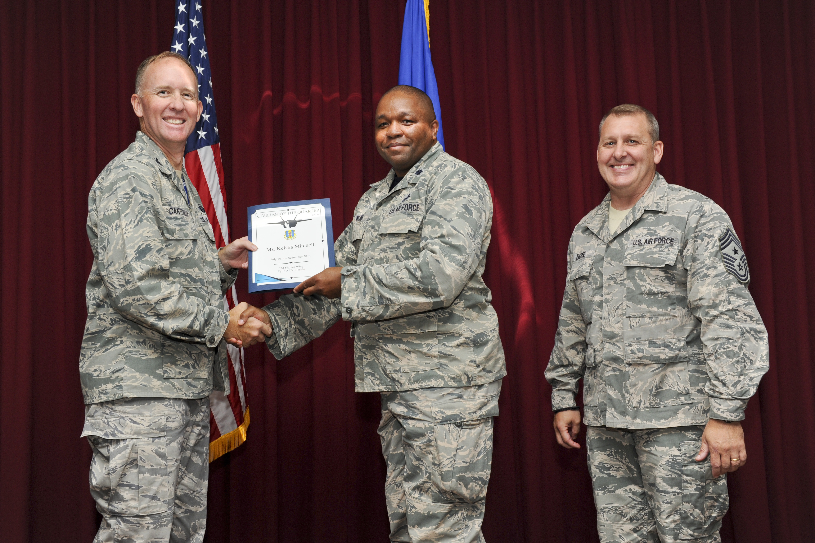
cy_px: 272
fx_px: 950
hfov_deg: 46.4
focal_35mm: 42
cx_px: 408
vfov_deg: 31.9
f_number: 7.1
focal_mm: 42
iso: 800
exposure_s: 1/125
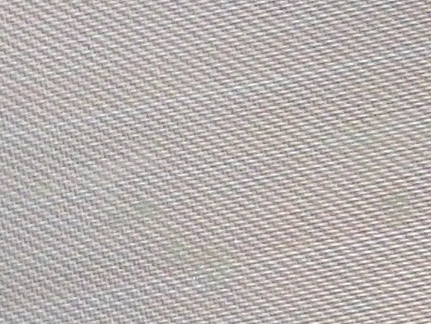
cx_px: -789
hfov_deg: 7.8
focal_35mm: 225
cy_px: 682
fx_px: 2802
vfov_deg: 6.4
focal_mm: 5.7
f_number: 2.9
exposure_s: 1/60
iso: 160
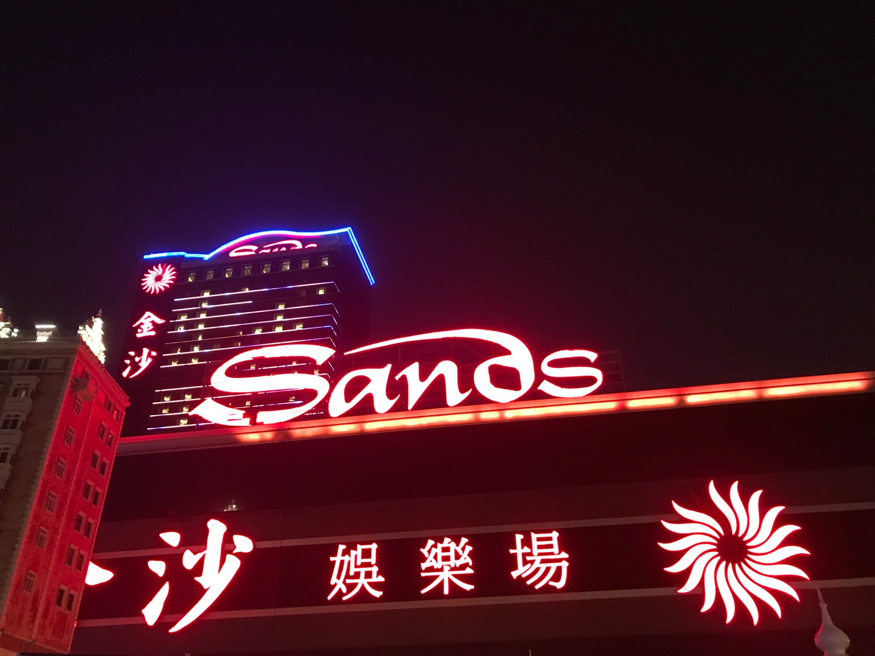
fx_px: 708
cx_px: 438
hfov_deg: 63.4
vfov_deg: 49.7
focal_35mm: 28
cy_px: 328
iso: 100
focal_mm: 3.99
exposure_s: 1/7
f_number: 1.8
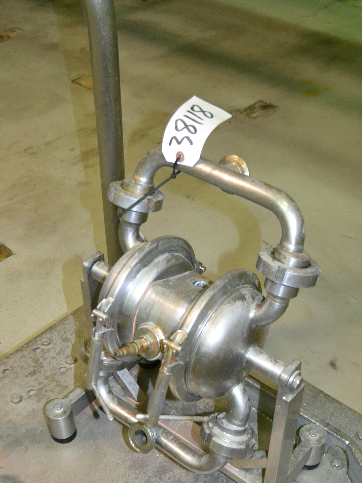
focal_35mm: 47
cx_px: 172
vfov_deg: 39.9
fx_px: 655
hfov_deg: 30.9
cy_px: 325
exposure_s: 1/60
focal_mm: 24
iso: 2500
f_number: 4
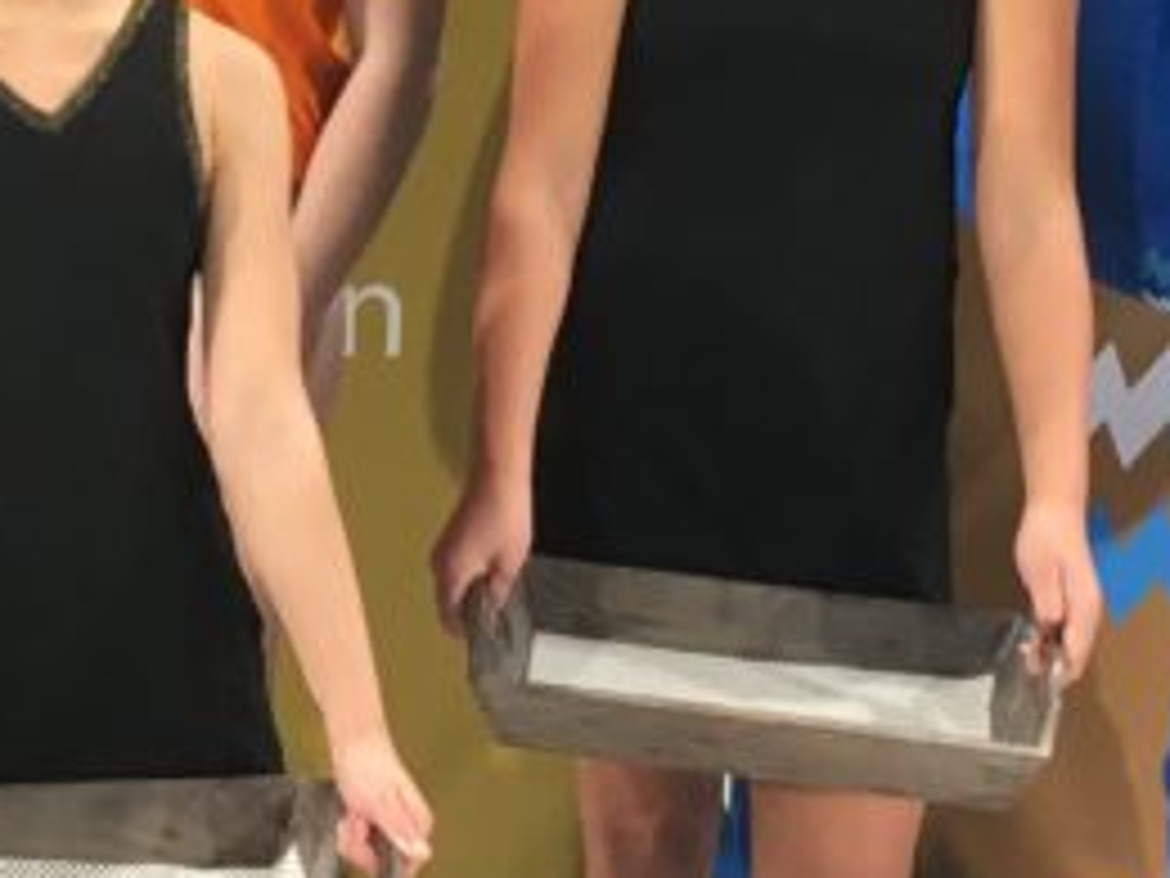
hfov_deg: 17.0
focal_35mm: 114
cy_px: -153
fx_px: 3853
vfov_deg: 12.7
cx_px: 112
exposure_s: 1/33
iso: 50
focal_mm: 4.15
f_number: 2.2
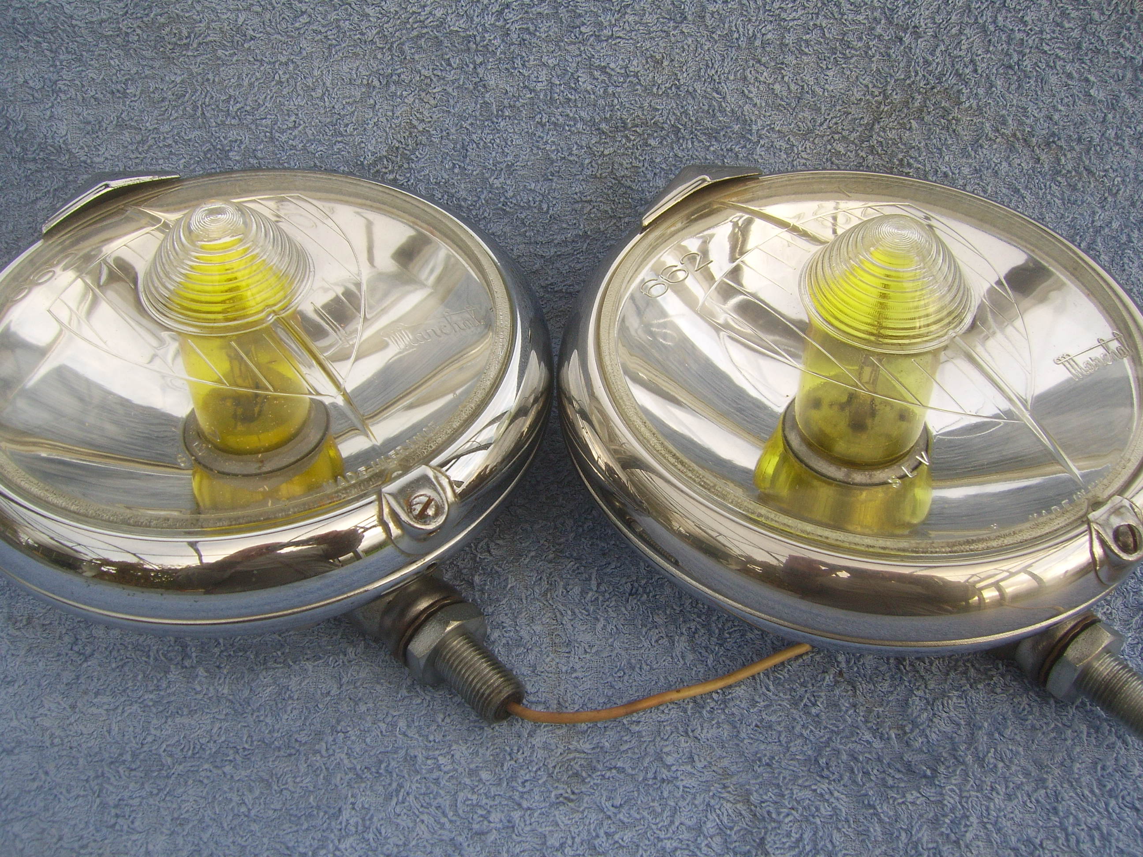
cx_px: 572
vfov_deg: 37.7
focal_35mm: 38
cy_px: 428
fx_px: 1255
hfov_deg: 49.0
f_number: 4.5
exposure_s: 1/80
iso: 50
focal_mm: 7.8
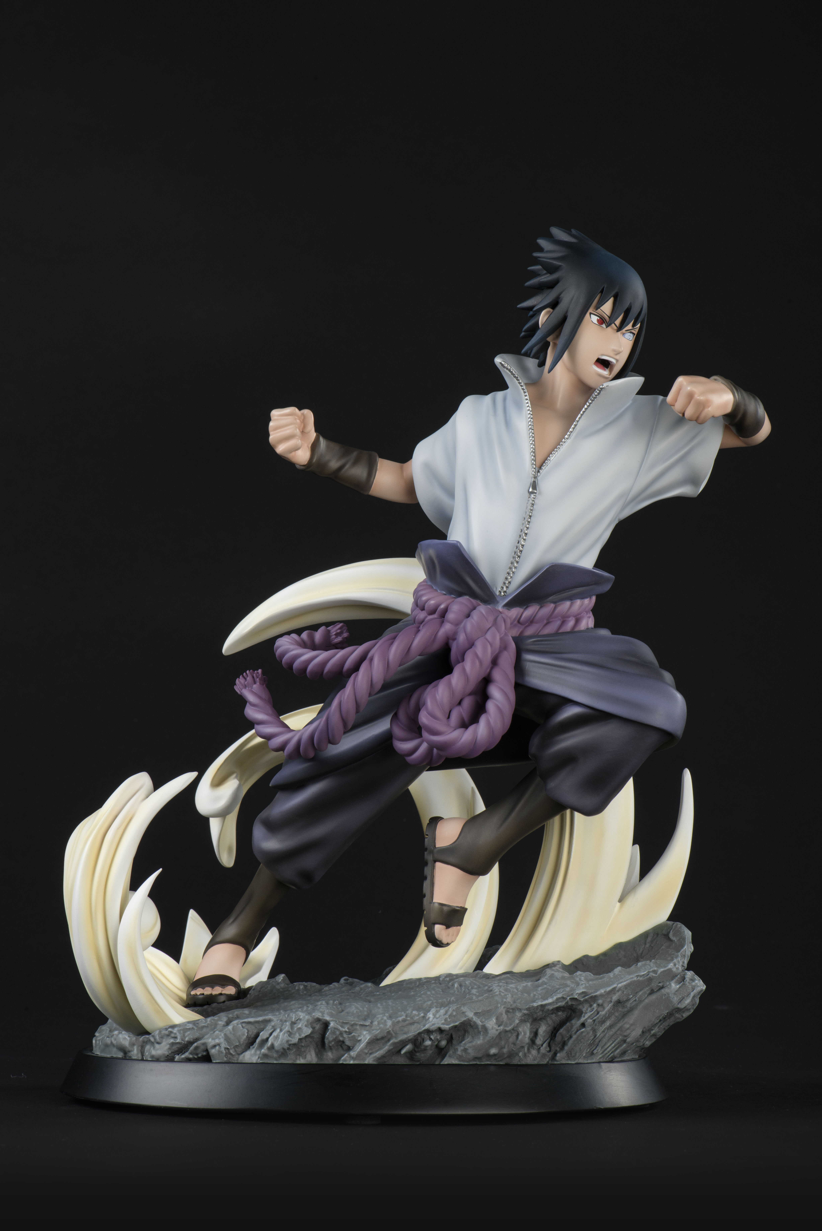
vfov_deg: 19.5
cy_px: 616
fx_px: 3593
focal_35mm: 105
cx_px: 411
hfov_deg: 13.1
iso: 400
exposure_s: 1/250
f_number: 18
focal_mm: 105
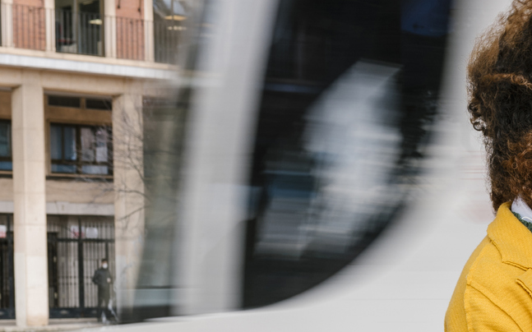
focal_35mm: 117
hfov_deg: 17.0
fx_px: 1696
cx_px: 648
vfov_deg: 11.0
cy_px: 358
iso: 50
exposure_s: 1/25
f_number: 7.1
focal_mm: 35
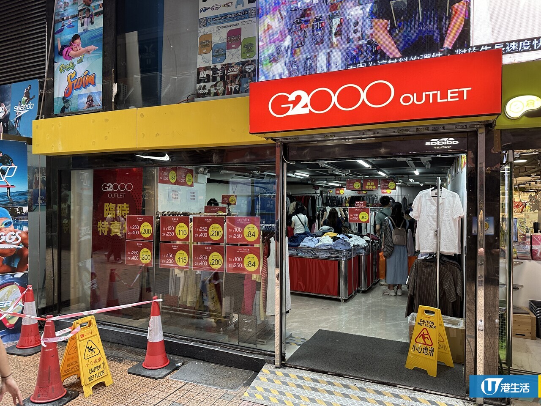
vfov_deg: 56.8
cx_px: 270
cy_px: 203
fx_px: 375
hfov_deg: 71.6
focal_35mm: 24
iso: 160
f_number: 1.78
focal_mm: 6.86
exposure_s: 1/120
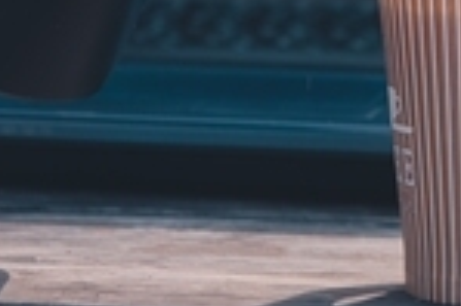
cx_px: 668
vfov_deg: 3.3
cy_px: -232
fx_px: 5334
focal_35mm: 417
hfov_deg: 4.9
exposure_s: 1/160
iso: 200
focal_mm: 105
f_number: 5.6
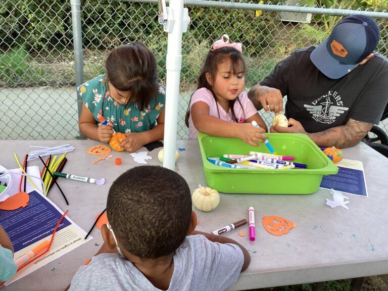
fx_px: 347
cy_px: 146
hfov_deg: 58.4
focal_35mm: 31
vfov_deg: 45.4
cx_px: 194
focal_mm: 3.3
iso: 80
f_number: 2.4
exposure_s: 1/120
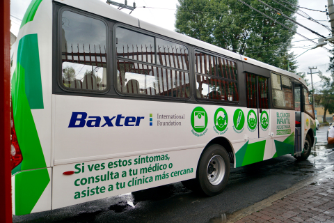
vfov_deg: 53.1
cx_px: 167
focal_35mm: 24
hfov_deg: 73.7
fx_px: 223
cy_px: 112
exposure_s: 1/250
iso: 100
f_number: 4
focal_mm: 24
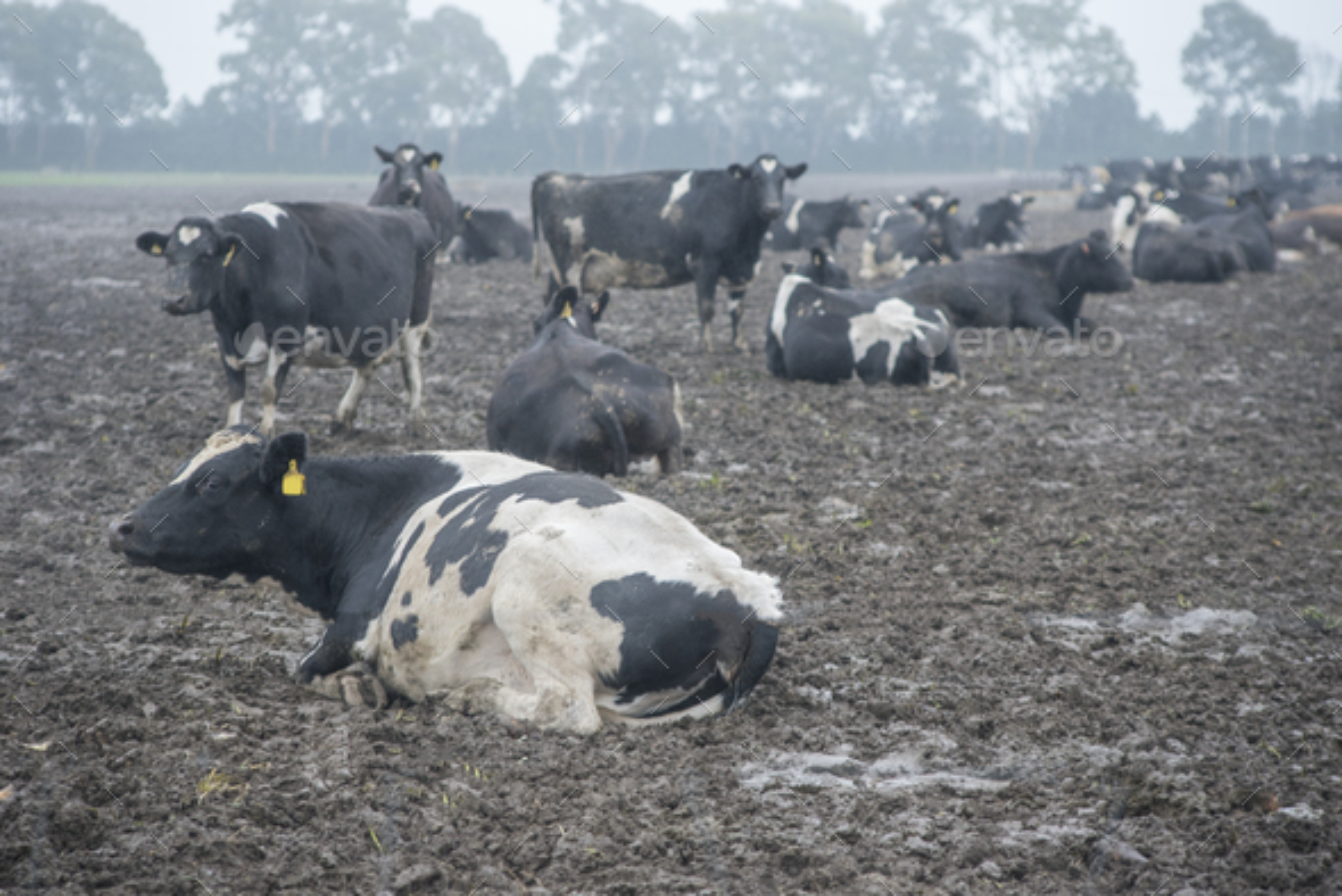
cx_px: 671
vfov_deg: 10.2
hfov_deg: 15.2
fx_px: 5035
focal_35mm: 135
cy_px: 448
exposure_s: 1/160
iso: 800
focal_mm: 135
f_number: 5.6
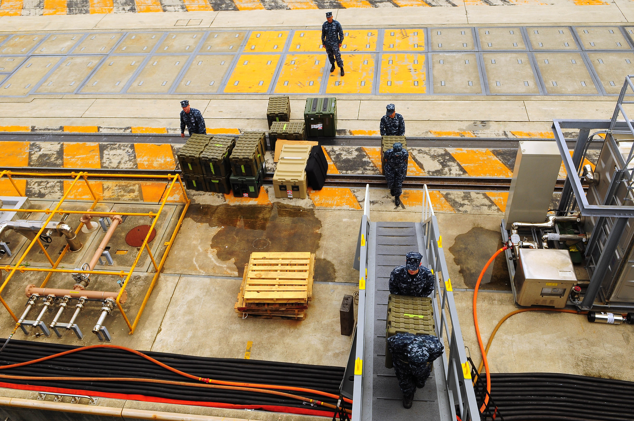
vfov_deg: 43.5
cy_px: 210
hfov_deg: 62.0
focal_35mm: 30
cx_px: 317
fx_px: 528
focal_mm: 20
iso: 200
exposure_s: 1/320
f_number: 8
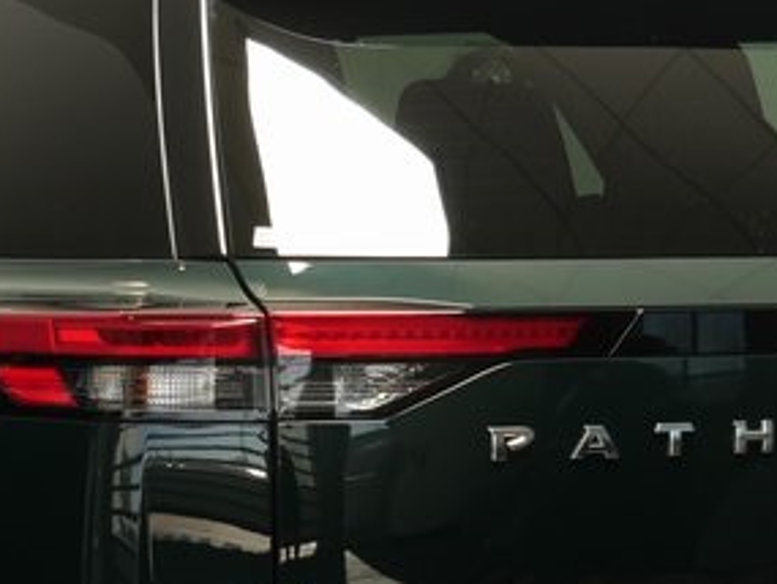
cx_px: 98
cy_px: 559
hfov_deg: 11.9
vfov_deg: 9.0
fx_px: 3705
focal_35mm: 165
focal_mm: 23
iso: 250
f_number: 4.3
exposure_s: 1/200
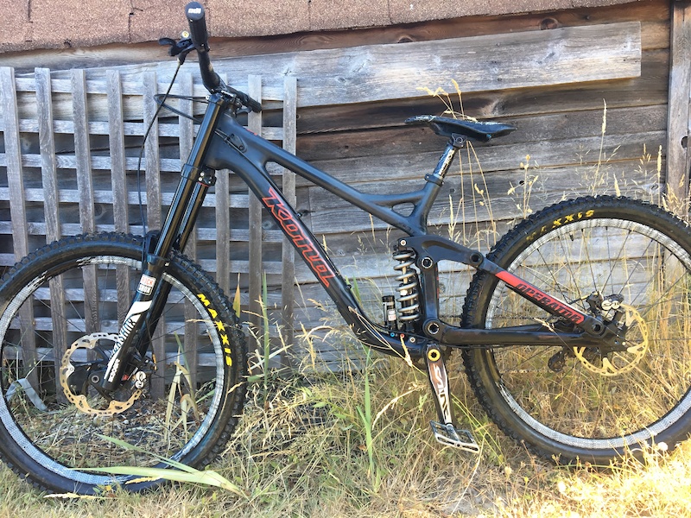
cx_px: 346
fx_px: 579
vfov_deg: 48.2
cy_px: 259
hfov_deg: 61.7
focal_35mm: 29
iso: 25
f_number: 2.2
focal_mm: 4.15
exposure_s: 1/40
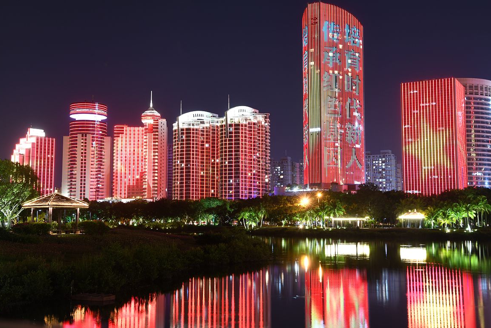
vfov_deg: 28.1
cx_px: 245
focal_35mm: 48
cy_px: 163
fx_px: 655
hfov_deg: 41.1
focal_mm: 46
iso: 500
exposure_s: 4
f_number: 10
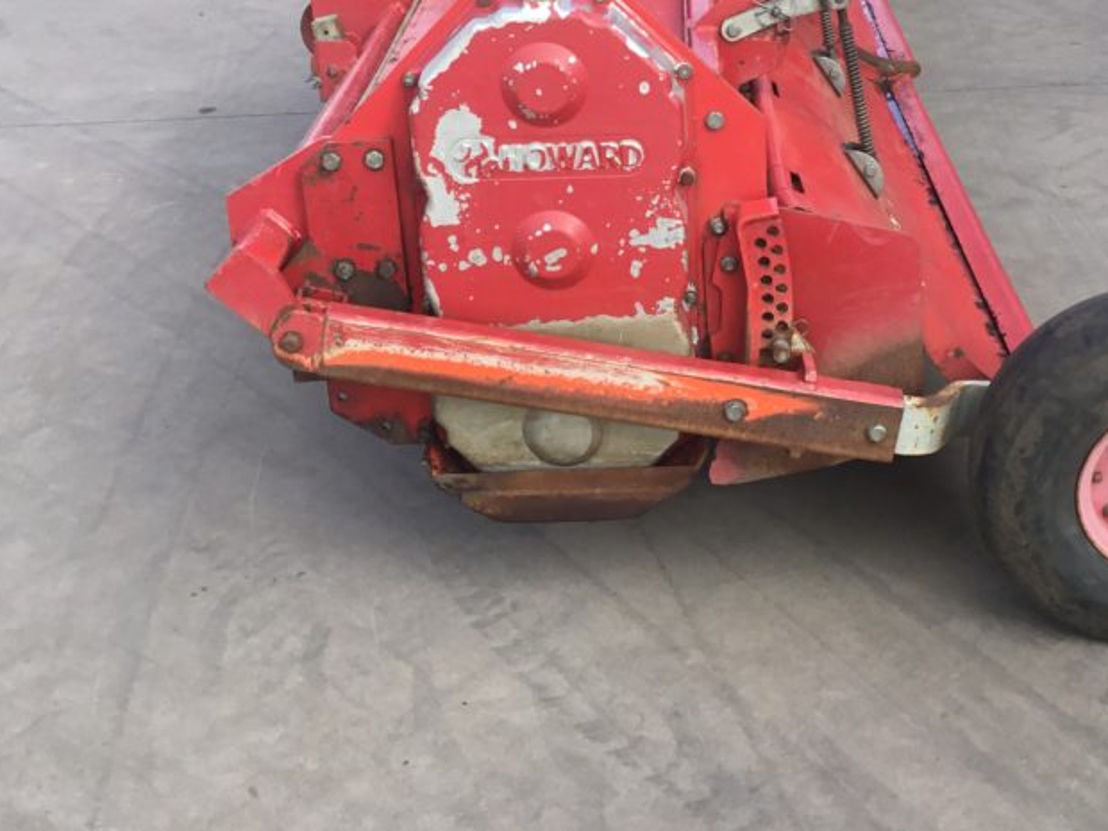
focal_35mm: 54
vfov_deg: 26.6
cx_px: 681
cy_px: 180
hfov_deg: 35.4
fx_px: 1728
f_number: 2.4
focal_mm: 3.3
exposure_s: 1/331
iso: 25
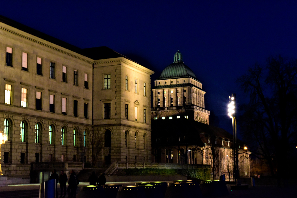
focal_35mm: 60
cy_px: 99
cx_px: 148
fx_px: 495
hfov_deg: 33.4
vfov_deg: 22.6
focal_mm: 60
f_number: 6.3
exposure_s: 1/20
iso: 12800
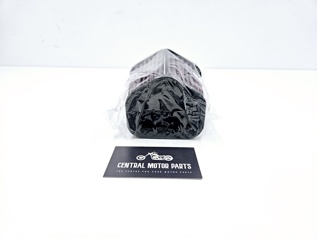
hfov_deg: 73.9
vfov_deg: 58.9
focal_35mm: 23
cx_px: 158
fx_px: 211
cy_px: 119
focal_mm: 5.4
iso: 50
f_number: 1.8
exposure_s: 1/100
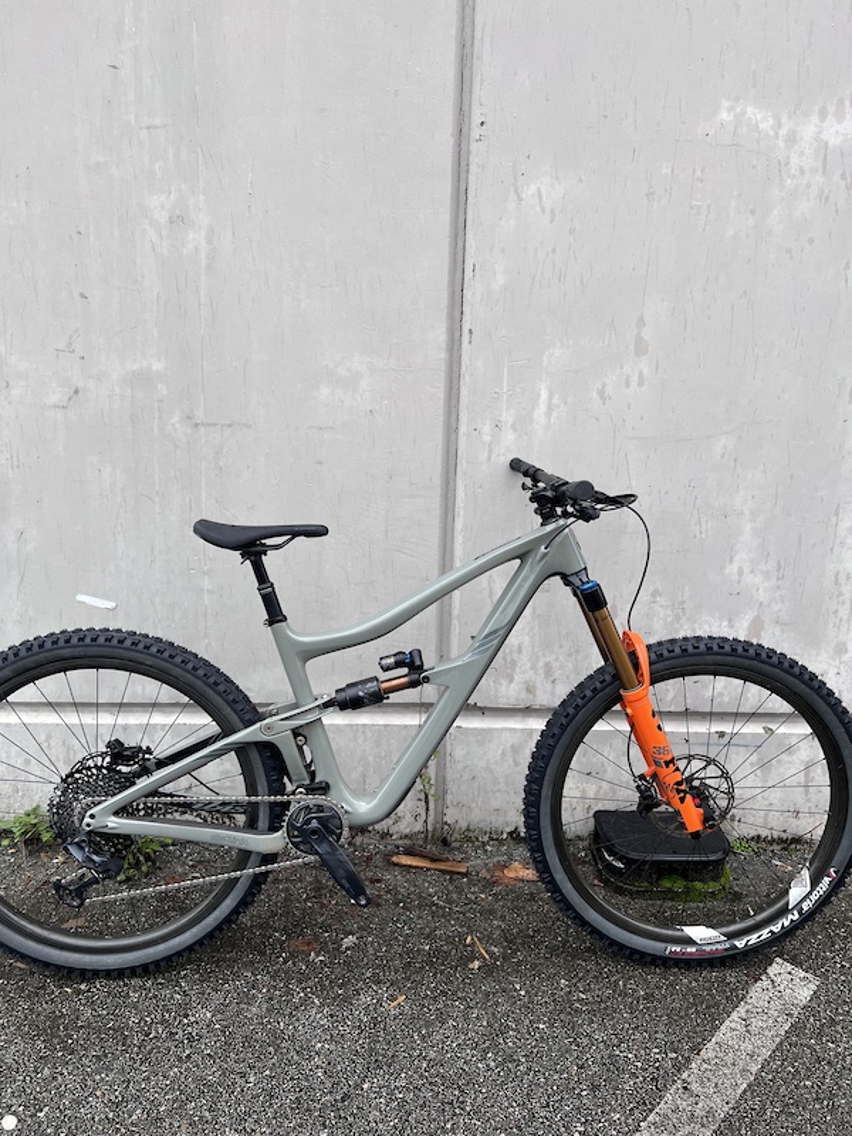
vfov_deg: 67.3
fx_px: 853
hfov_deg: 53.1
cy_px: 568
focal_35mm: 26
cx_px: 426
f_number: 1.5
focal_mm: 5.7
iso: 64
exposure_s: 1/121
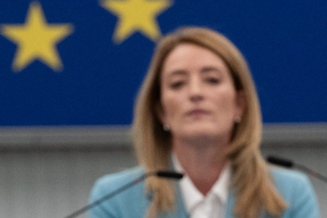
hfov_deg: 4.0
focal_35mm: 512
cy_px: 314
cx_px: 372
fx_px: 4650
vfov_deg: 2.7
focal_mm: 132
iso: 6400
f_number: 6.3
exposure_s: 1/400
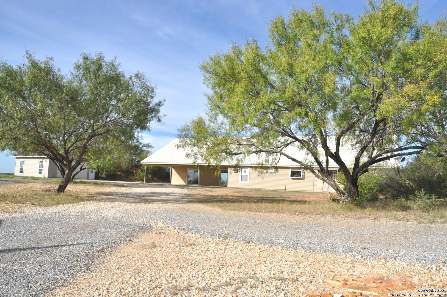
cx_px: 224
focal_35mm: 27
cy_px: 148
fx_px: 335
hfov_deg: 67.4
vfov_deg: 47.8
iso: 200
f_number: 10
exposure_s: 1/400
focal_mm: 18
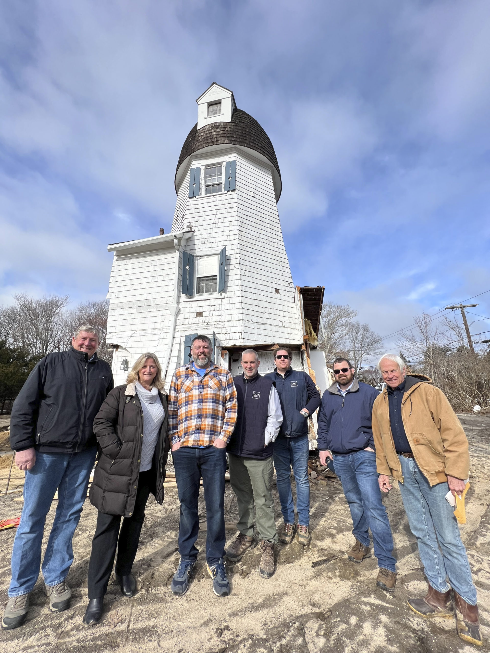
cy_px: 326
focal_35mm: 13
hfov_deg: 89.9
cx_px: 245
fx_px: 245
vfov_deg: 106.2
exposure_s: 1/2137
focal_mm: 1.57
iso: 32
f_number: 1.8
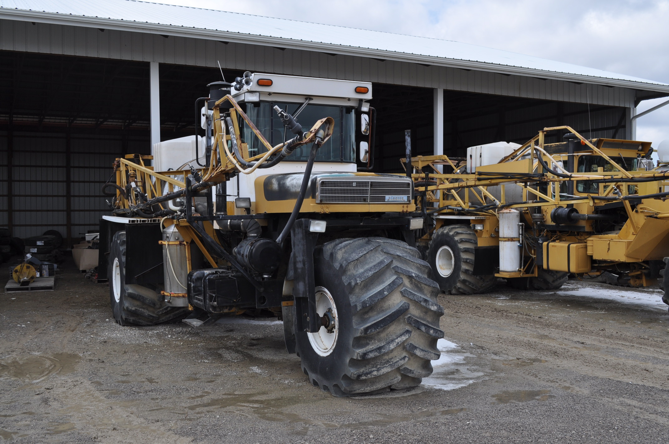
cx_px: 334
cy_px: 222
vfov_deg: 36.8
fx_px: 668
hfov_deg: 53.2
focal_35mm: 36
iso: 200
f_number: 8
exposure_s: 1/250
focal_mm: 24
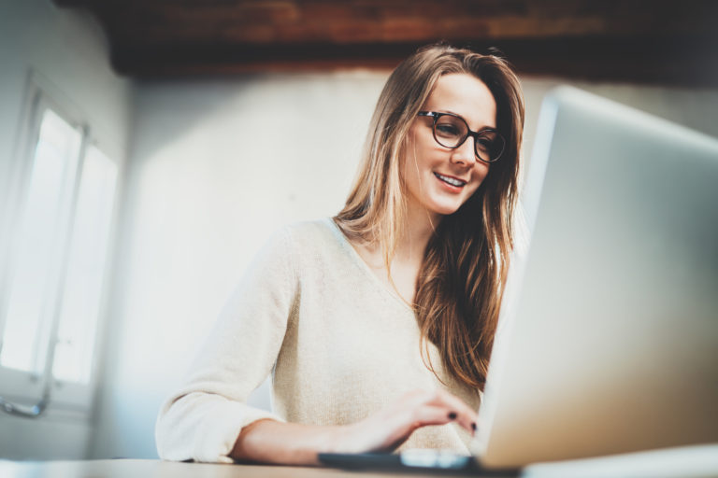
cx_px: 359
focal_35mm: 35
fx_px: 698
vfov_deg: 37.9
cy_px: 239
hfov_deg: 54.4
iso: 100
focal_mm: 35
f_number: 1.4
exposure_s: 1/160
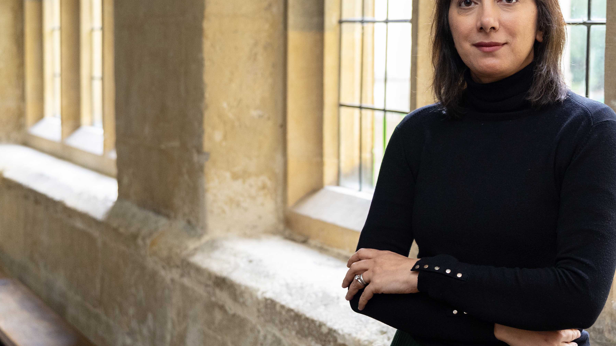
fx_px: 1062
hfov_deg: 32.1
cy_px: 130
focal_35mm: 65
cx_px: 414
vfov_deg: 18.5
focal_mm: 37
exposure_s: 1/60
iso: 1600
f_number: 2.8
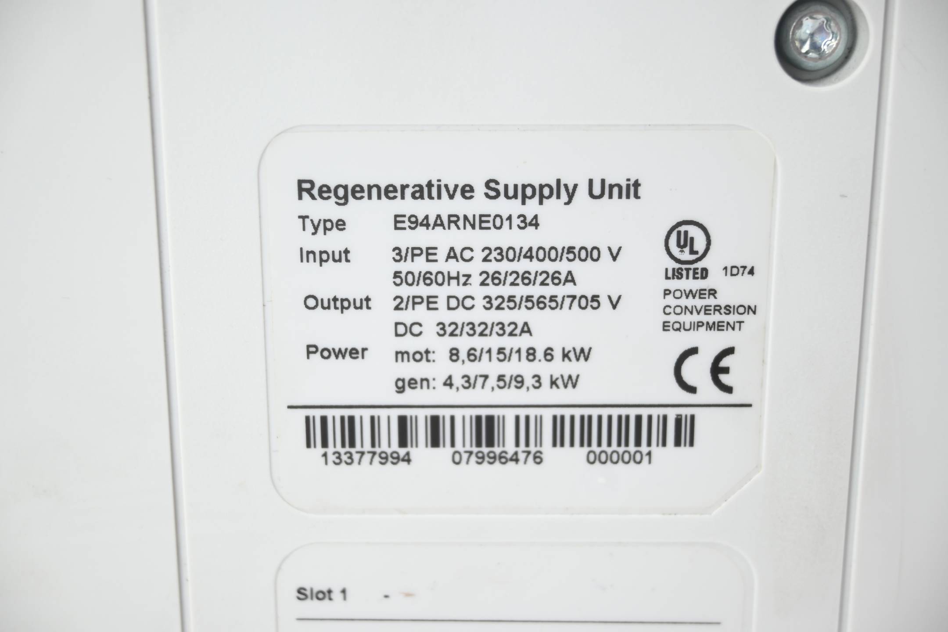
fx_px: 1284
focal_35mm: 49
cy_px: 316
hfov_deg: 40.5
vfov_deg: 27.7
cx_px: 474
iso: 180
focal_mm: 32.5
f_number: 5
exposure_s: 1/50
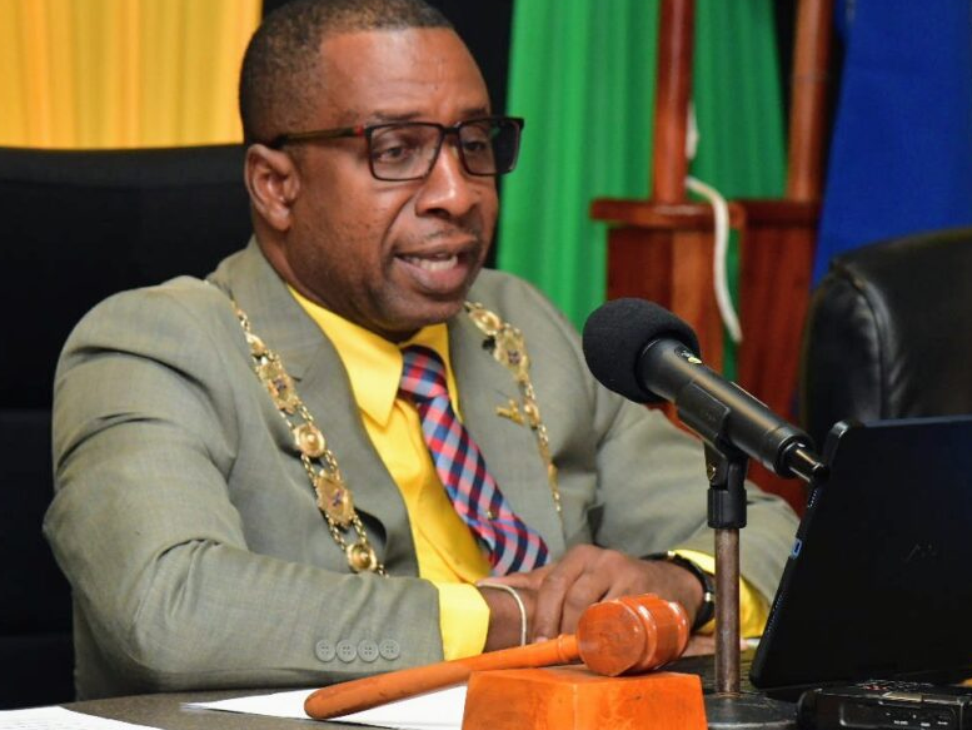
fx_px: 4269
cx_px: 528
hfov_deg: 13.0
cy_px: 376
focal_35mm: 152
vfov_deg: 9.8
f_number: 5.6
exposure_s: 1/125
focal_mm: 120
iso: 3200
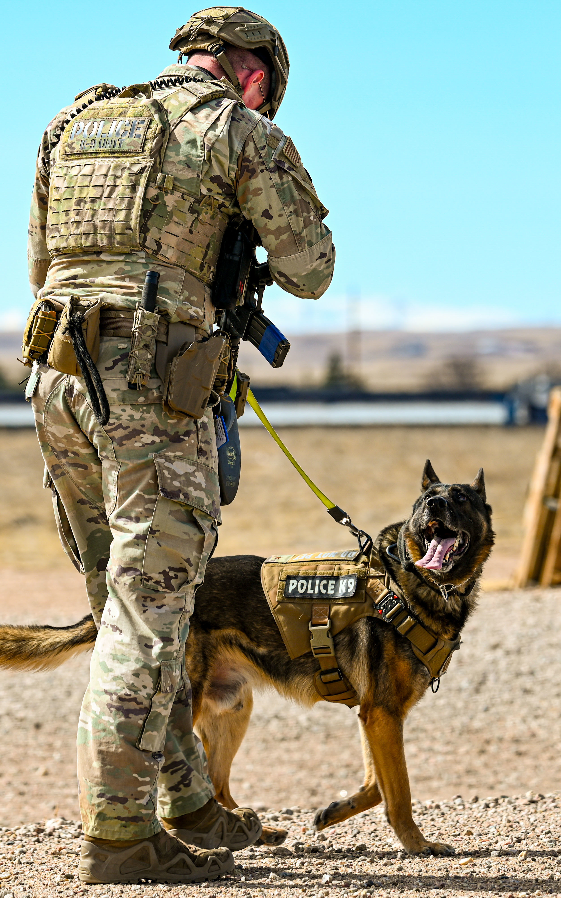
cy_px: 449
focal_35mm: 292
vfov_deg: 7.2
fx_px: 7143
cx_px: 222
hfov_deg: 4.5
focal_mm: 190
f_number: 5.6
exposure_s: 1/500
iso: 100
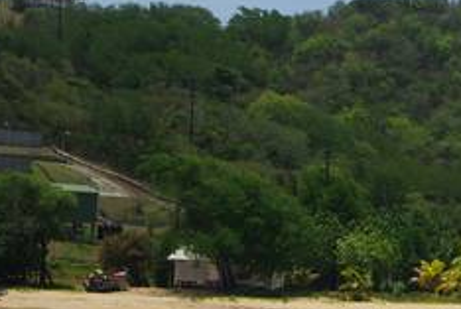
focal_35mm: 210
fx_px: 2694
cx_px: 473
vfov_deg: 6.6
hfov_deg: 9.7
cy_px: 215
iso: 400
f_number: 13
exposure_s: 1/500
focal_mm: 55
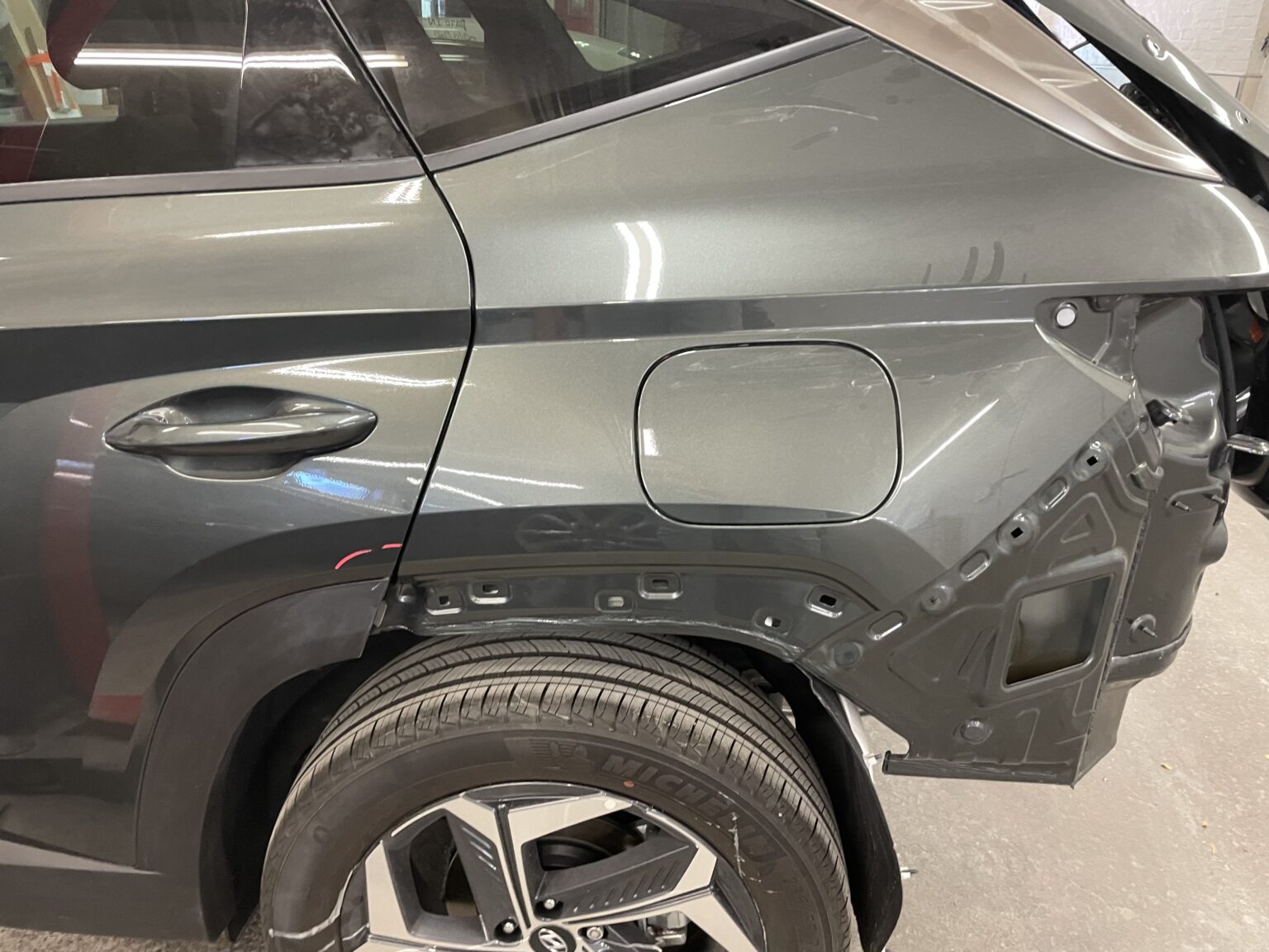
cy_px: 476
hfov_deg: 67.3
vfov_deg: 53.1
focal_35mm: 26
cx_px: 634
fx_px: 953
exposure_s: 1/60
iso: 320
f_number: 1.6
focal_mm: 4.2
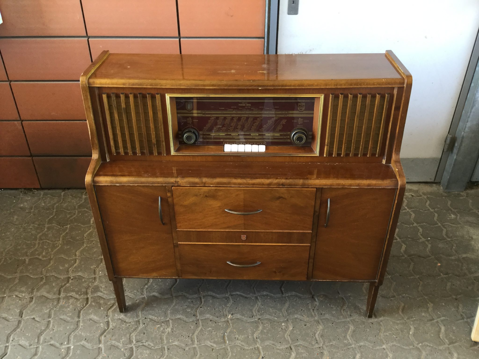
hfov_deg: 58.4
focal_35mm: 31
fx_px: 429
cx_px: 240
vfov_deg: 45.4
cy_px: 180
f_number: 2.4
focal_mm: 3.3
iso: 80
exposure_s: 1/33
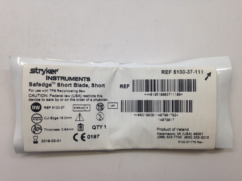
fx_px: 231
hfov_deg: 55.4
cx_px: 121
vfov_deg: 42.9
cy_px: 90
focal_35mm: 33
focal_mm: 4.12
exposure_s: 1/60
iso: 64
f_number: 2.4
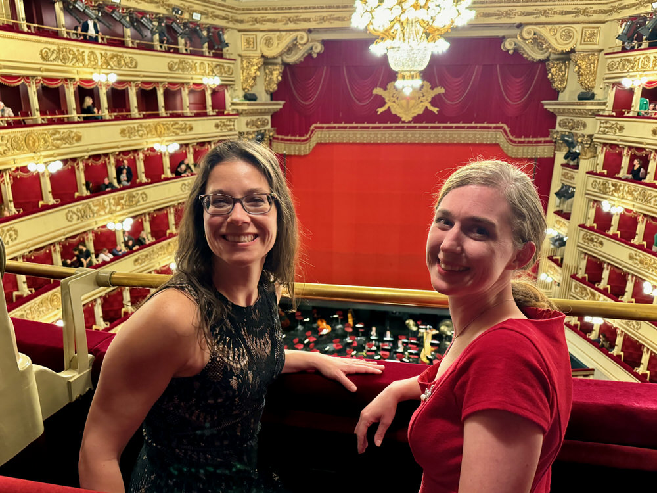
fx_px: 456
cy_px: 246
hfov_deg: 71.6
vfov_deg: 56.8
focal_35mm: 24
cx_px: 328
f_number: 1.78
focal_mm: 6.86
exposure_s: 1/33
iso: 1000
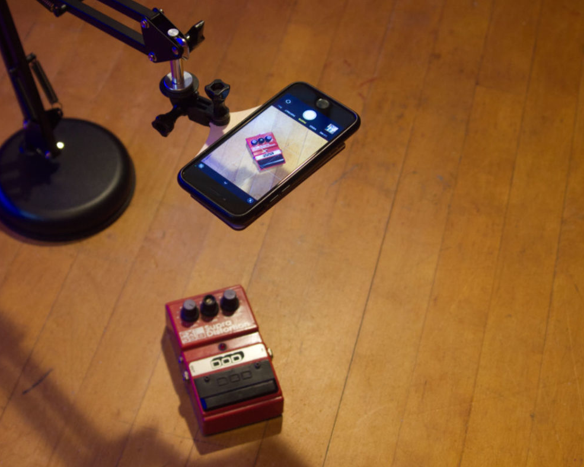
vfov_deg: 31.5
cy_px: 232
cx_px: 244
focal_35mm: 48
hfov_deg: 38.7
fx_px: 830
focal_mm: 28
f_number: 2.8
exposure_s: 1/50
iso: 400
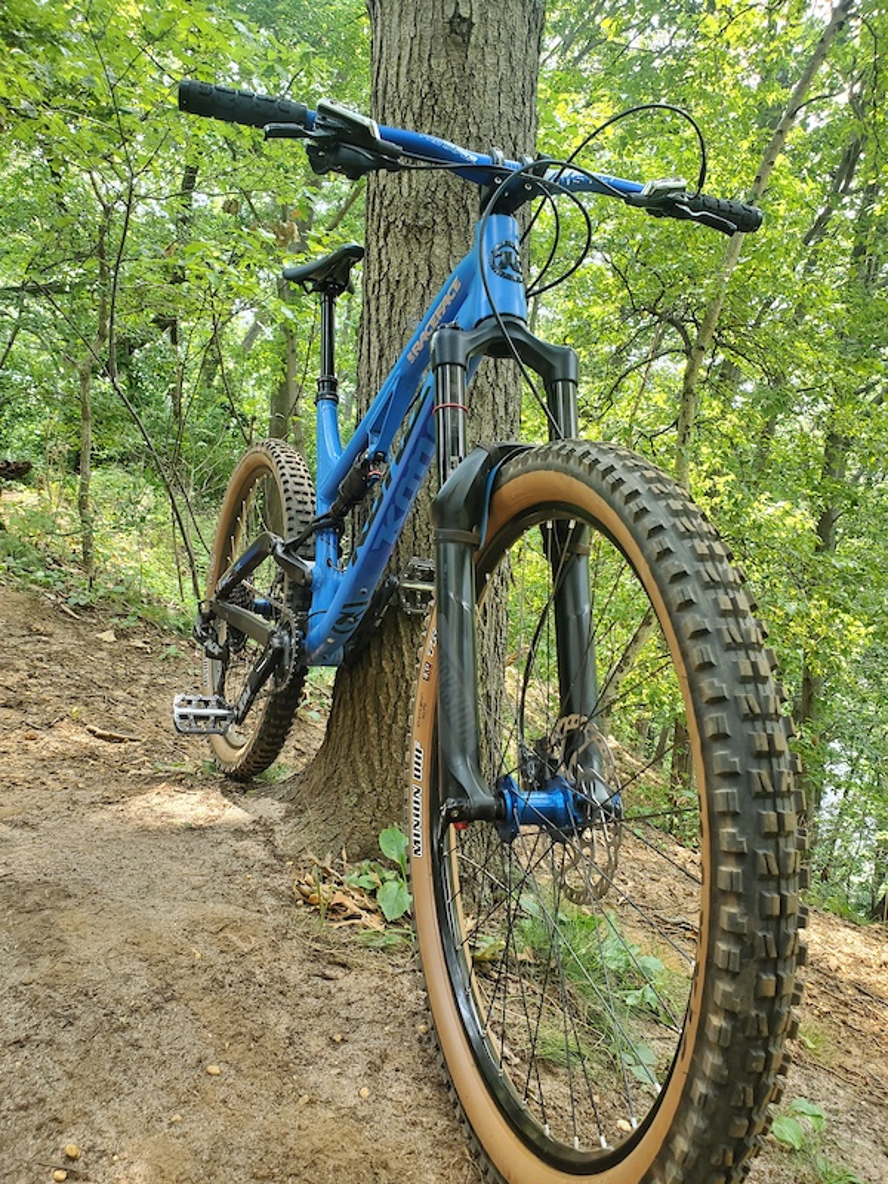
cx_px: 444
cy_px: 592
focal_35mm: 26
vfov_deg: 67.3
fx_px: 889
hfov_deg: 53.1
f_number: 2.4
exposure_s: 1/120
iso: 125
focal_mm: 4.3
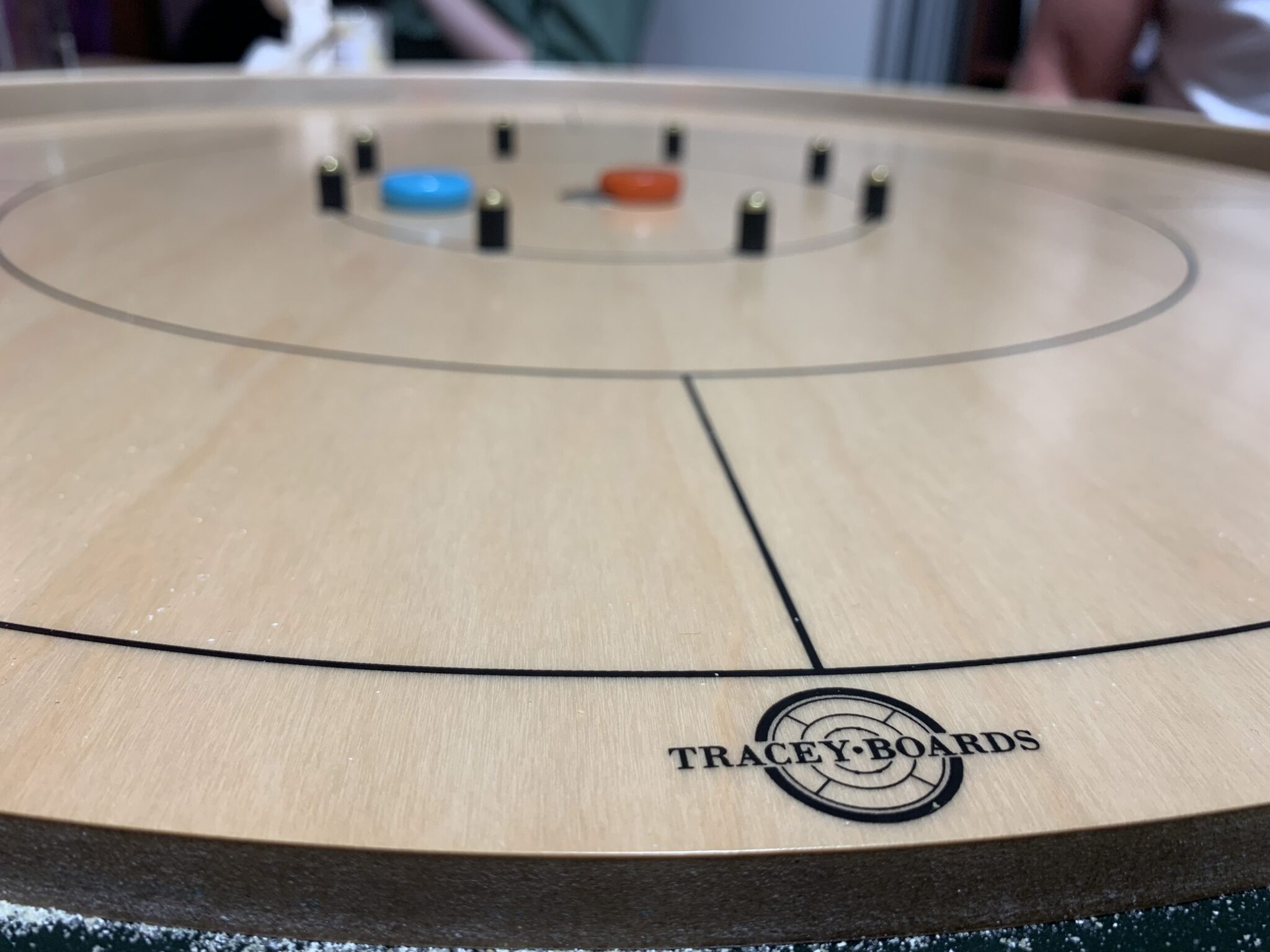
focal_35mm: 26
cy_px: 476
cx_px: 635
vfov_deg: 53.1
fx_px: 954
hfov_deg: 67.3
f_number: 1.8
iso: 64
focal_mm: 4.25
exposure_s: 1/50
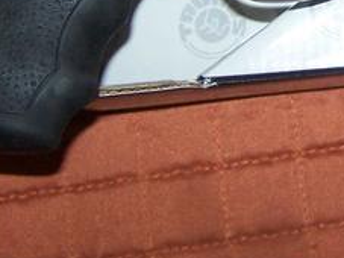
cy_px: -77
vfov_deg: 10.8
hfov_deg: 14.3
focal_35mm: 134
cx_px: 400
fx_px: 1331
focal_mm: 6.3
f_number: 2.8
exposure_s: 1/60
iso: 140
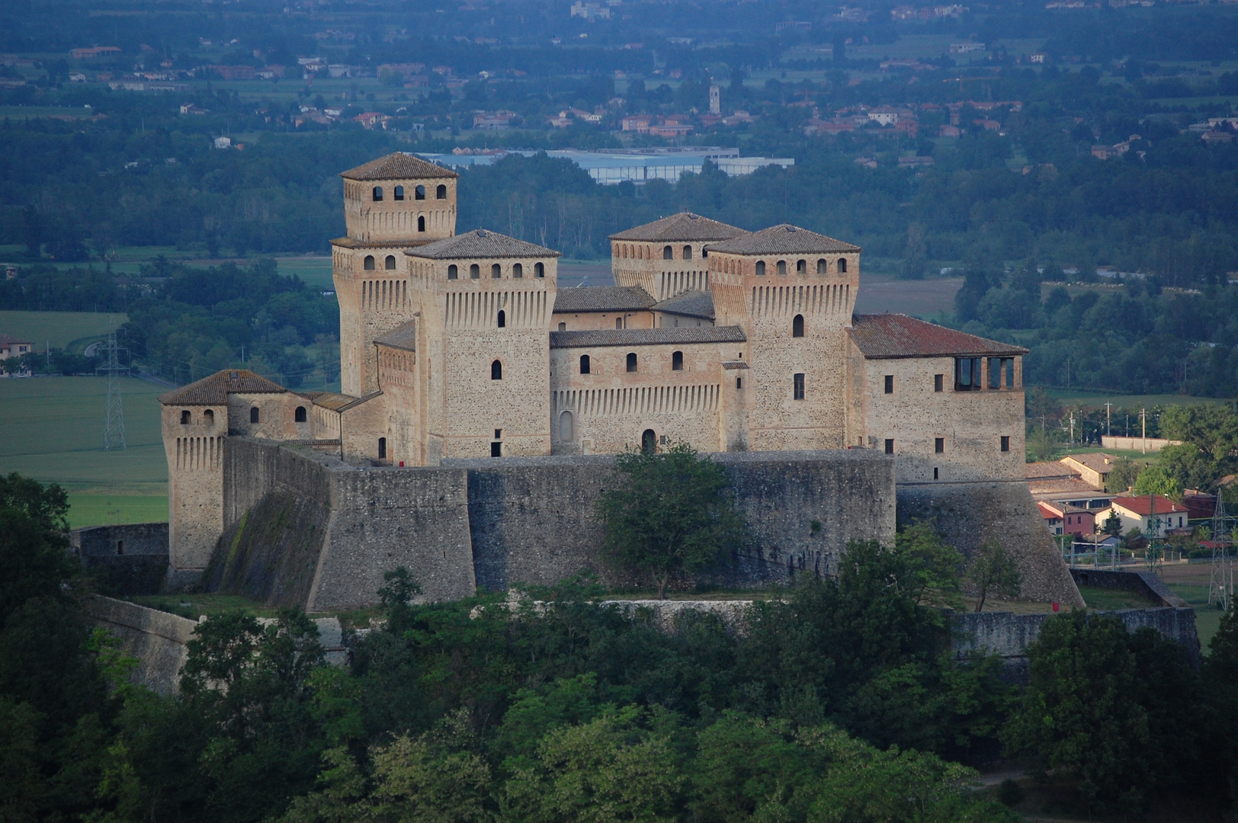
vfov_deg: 4.6
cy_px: 412
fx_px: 10308
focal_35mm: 300
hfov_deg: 6.9
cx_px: 619
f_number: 5.6
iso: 560
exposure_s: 1/500
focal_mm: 200
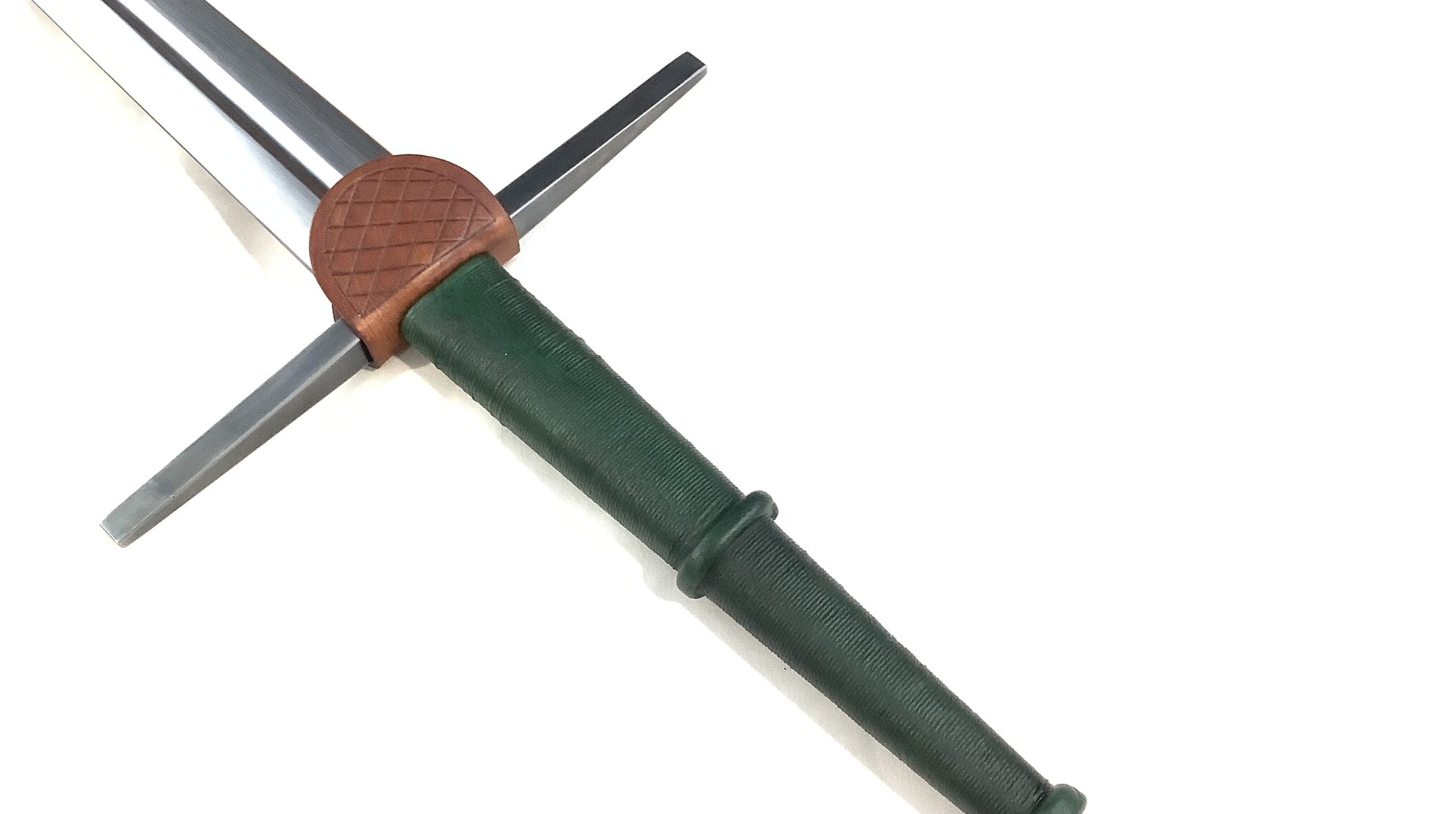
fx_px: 1304
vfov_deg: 34.4
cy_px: 532
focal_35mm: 34
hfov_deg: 58.0
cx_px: 719
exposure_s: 1/60
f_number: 2.4
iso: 250
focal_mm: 3.3
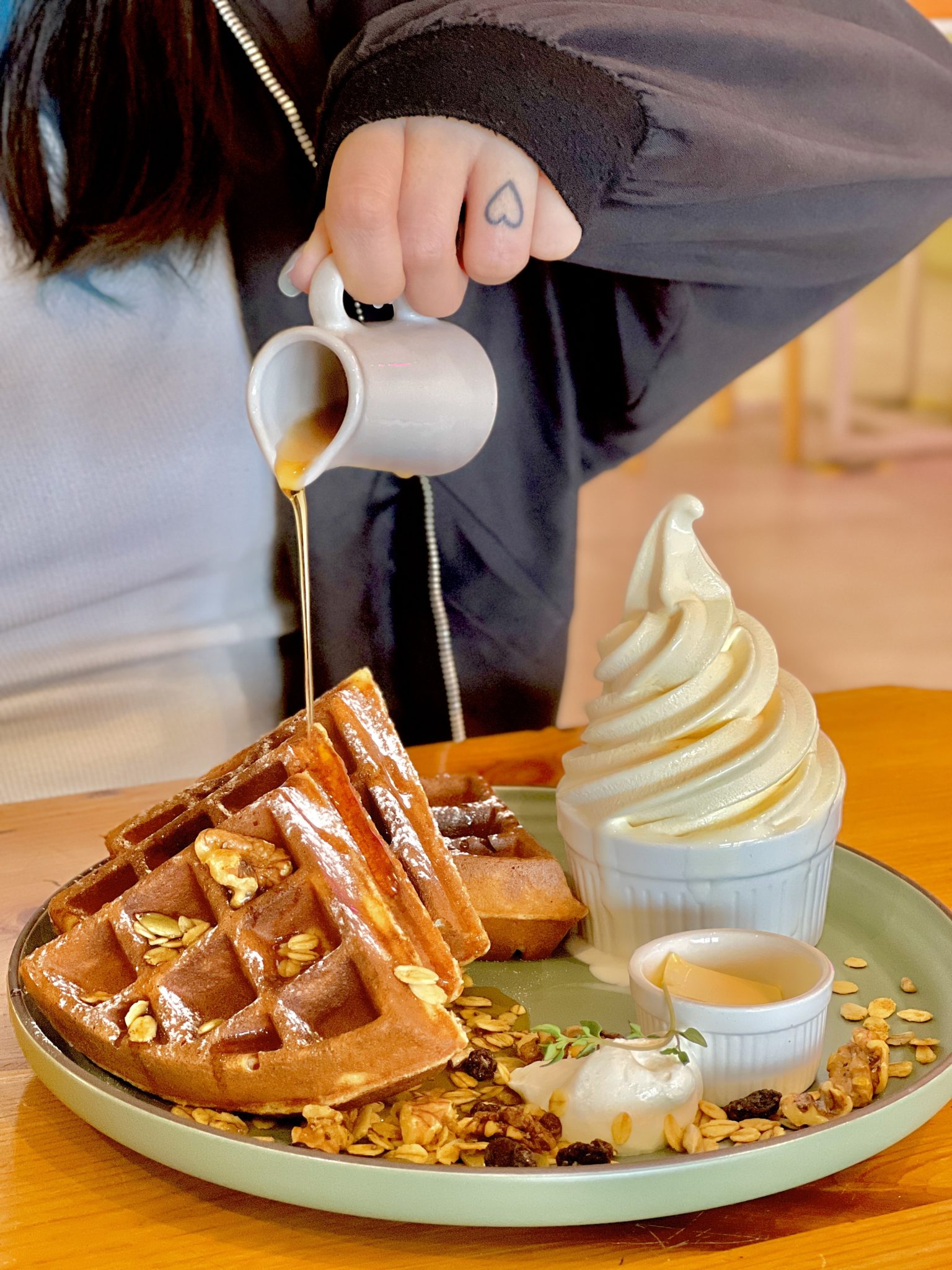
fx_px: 2824
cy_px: 635
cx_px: 476
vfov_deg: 25.3
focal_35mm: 77
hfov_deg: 19.1
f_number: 2.8
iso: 200
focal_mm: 9
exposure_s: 1/100
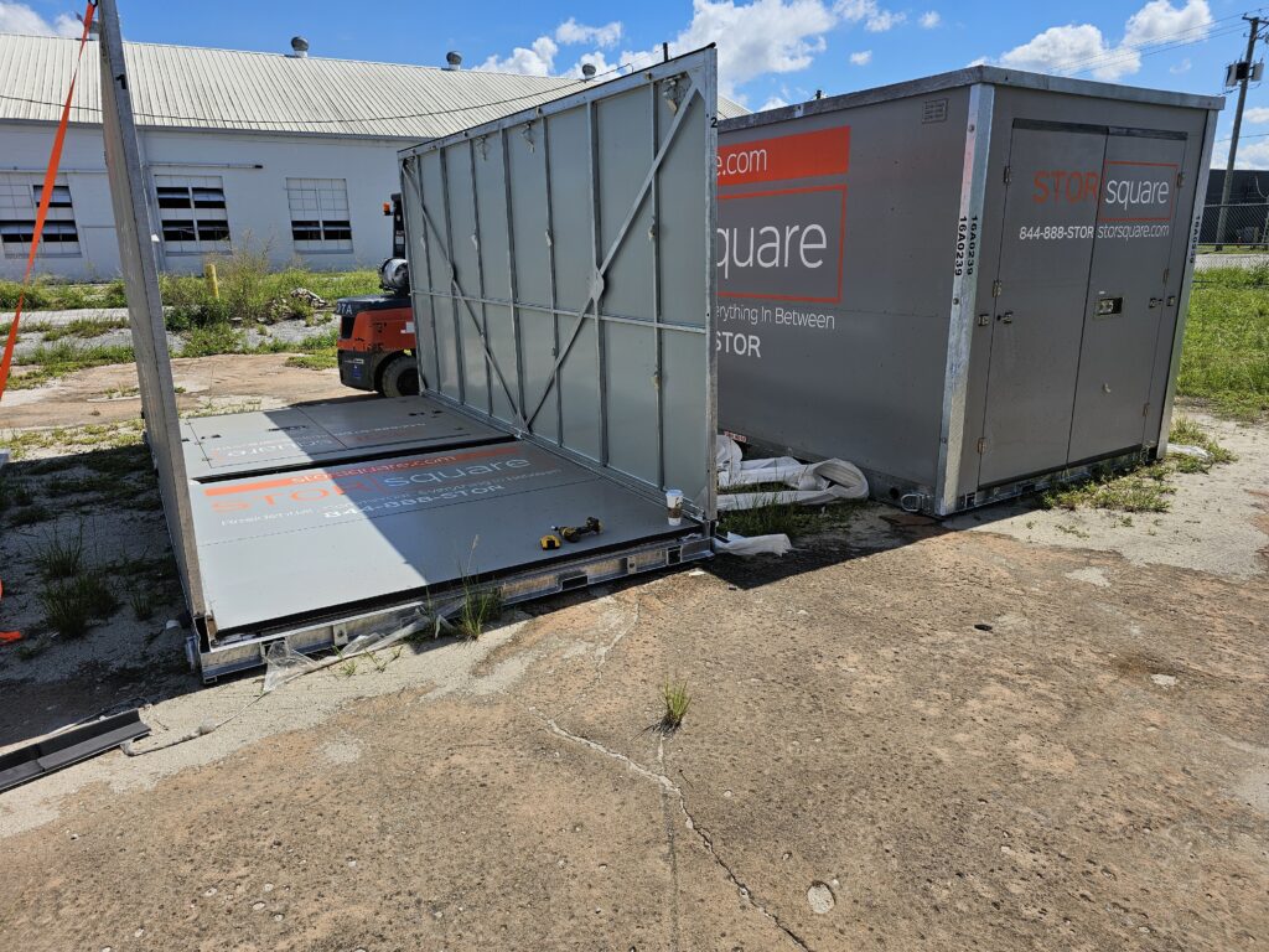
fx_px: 843
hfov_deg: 73.9
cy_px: 476
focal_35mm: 23
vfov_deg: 58.9
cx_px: 634
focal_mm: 6.3
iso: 10
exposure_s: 1/1170
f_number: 1.7
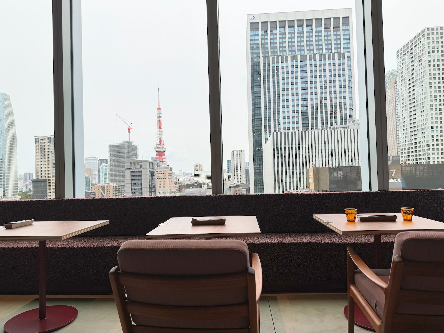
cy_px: 166
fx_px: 308
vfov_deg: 56.8
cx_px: 222
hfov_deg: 71.6
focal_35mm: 24
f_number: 1.78
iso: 80
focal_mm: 6.86
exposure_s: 1/368
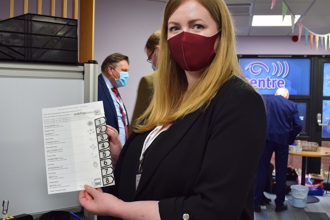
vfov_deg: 34.2
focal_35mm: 39
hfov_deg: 49.6
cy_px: 110
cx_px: 165
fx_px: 357
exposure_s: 1/25
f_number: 7.1
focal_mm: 26
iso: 400
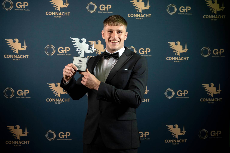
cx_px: 115
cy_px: 76
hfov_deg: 48.5
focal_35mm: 40
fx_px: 256
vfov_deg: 33.4
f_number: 4.5
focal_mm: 40
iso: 500
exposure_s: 1/60
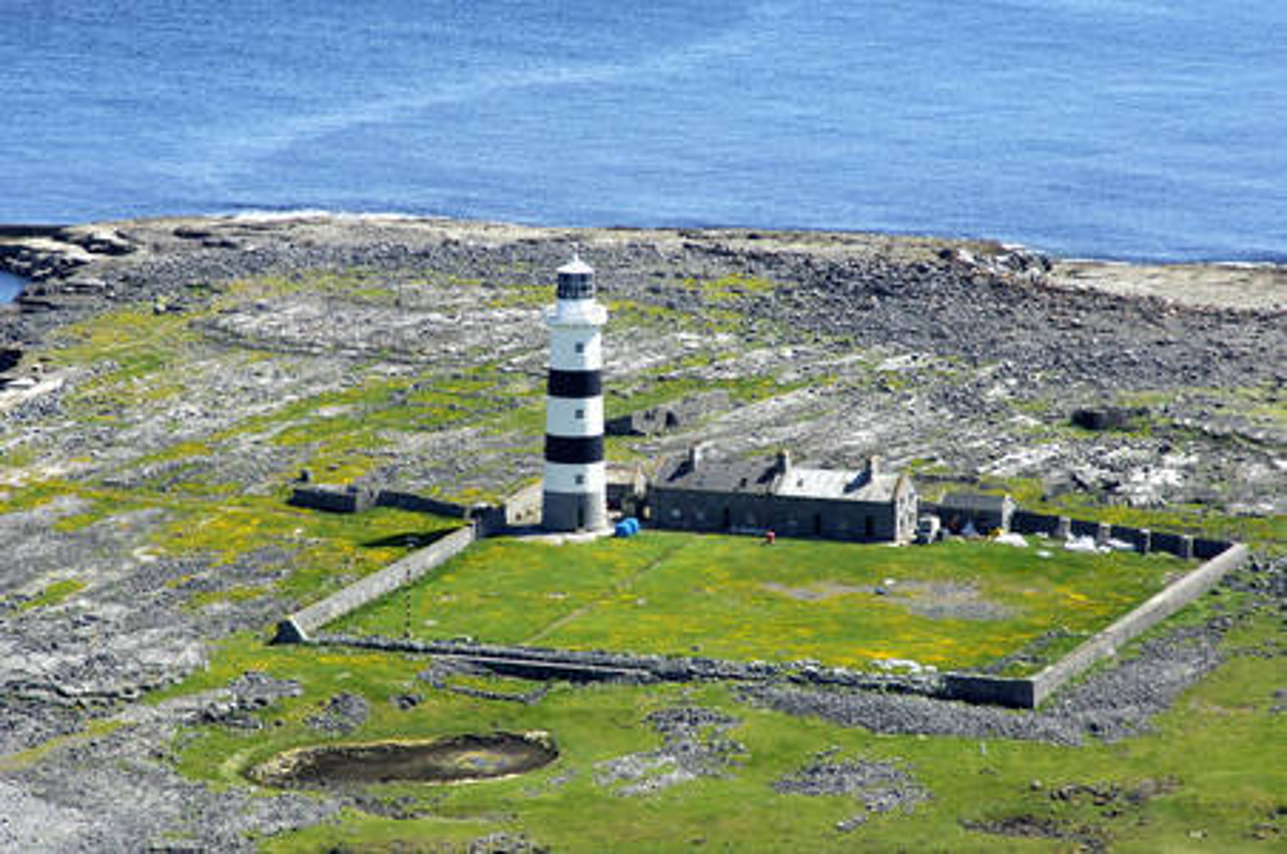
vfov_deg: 7.6
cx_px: 644
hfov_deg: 11.4
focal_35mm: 180
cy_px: 427
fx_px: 6426
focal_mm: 120
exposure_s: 1/1000
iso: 400
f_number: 7.6
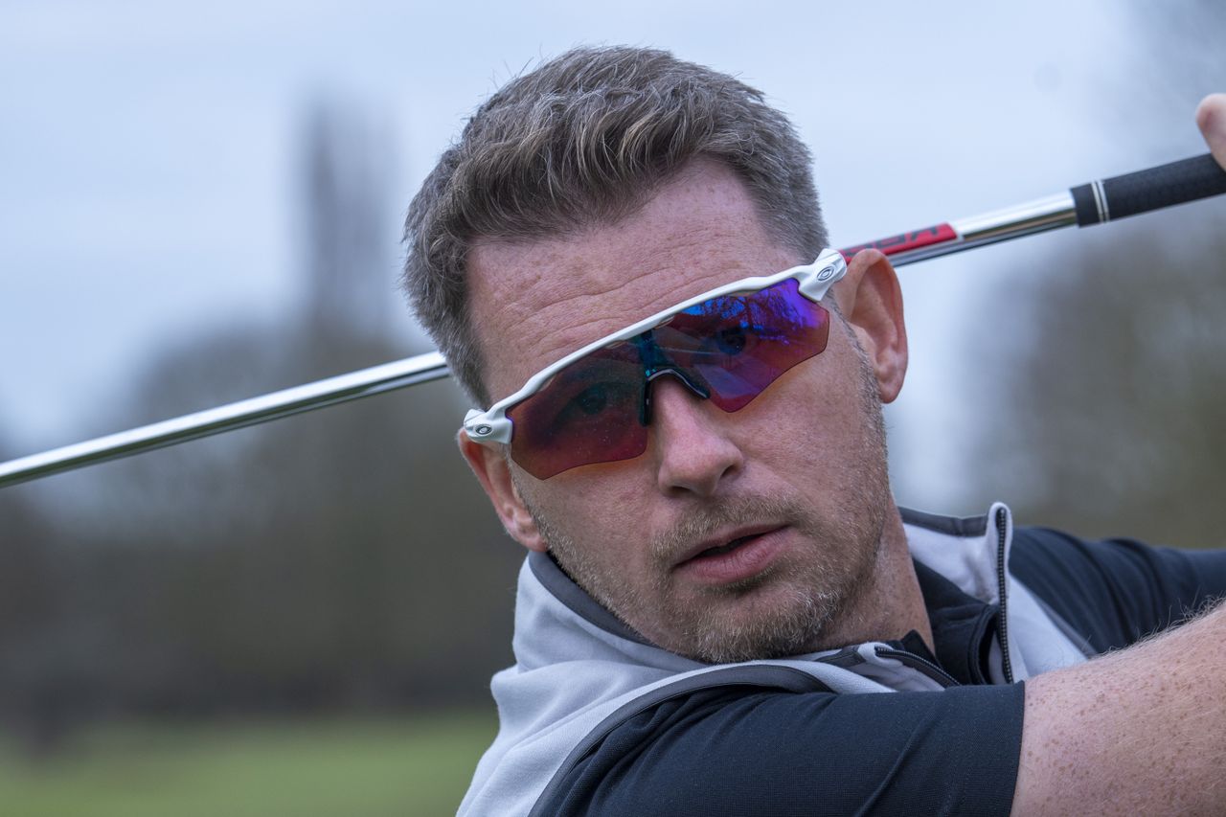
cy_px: 408
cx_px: 613
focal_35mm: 237
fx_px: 8070
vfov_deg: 5.8
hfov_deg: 8.7
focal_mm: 158
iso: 400
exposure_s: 1/125
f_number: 6.3
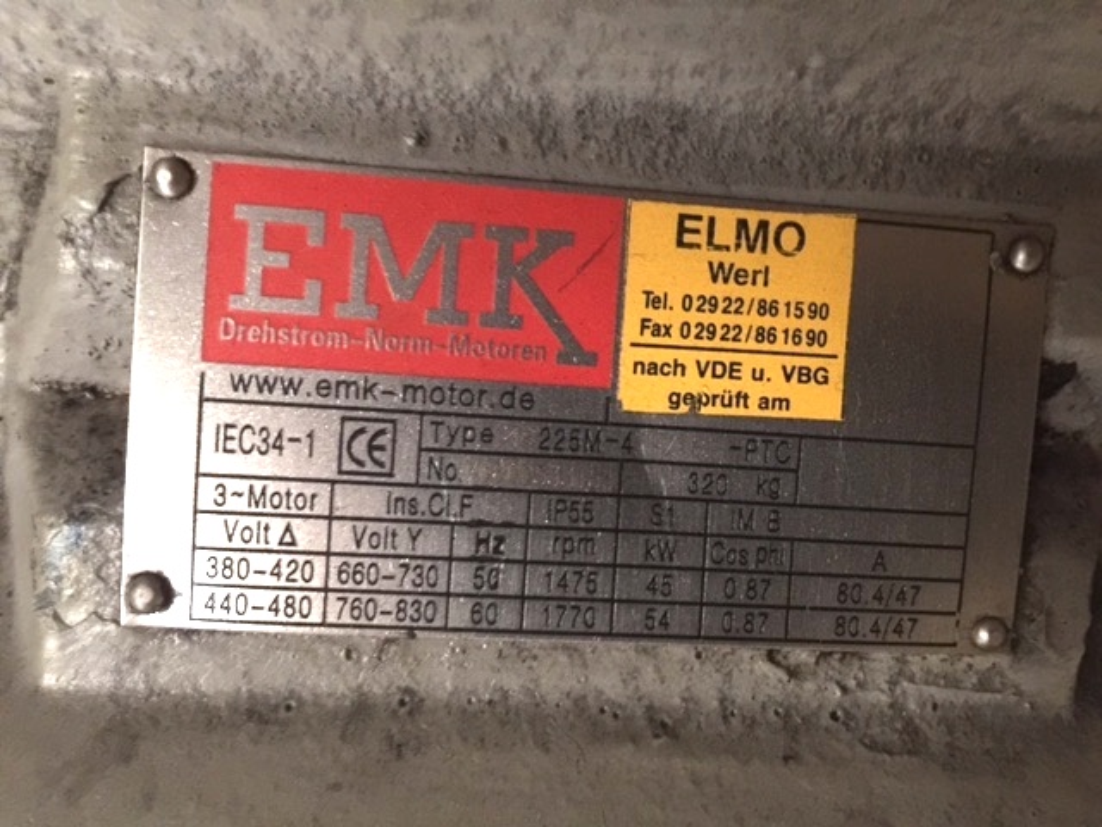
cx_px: 551
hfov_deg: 61.7
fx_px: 923
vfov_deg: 48.2
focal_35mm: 29
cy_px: 414
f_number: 2.2
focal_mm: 4.15
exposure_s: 1/8
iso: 200
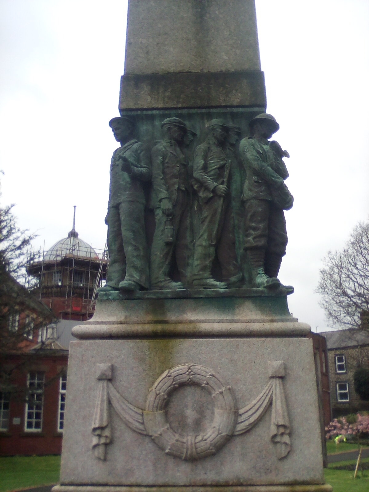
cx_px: 184
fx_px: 497
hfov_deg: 40.7
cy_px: 246
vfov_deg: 52.6
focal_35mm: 35
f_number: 2.8
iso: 57
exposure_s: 1/375
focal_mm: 2.9
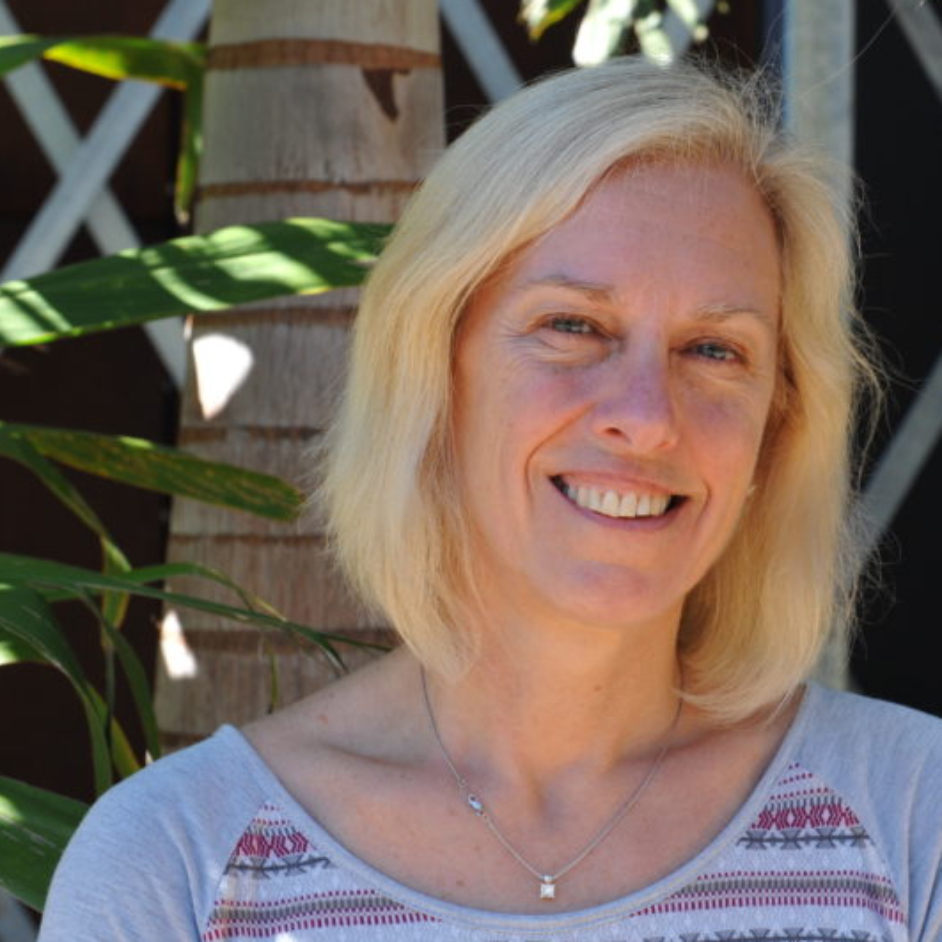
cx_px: 669
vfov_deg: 16.1
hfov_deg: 16.1
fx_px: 3325
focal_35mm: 108
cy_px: 370
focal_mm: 66
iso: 800
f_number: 9
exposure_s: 1/320
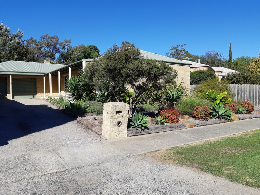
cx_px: 130
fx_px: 195
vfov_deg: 53.1
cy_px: 98
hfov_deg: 67.3
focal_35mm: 26
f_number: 1.7
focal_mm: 3.93
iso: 40
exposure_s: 1/1934
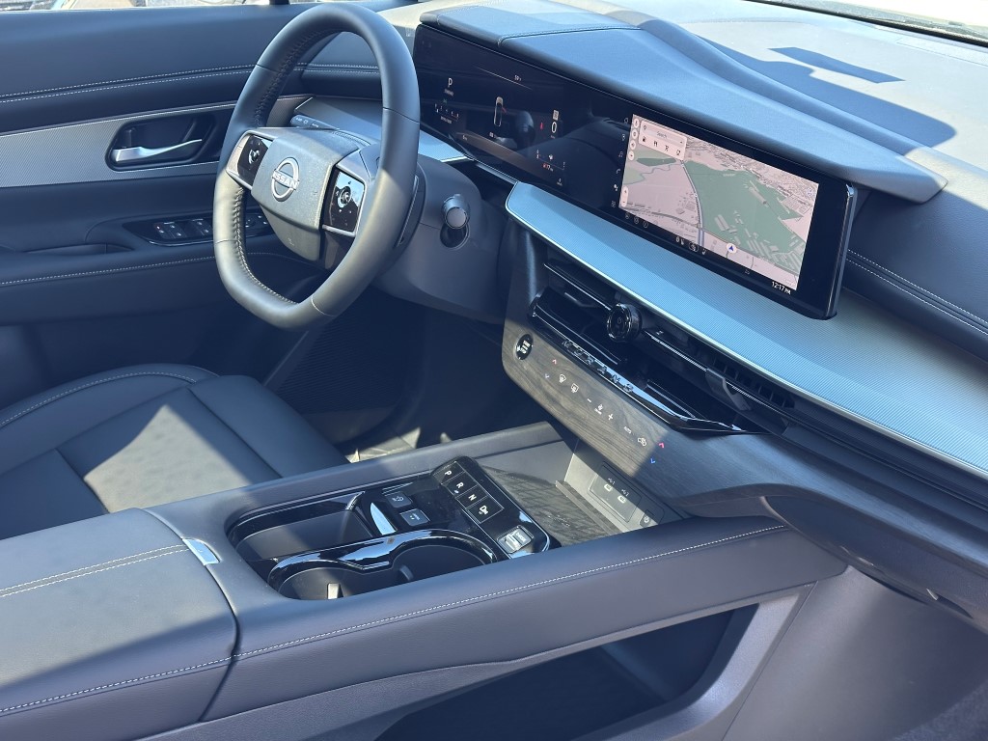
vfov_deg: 30.3
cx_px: 494
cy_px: 370
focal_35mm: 48
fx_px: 1370
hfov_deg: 39.7
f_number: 1.78
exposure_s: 1/172
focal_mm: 6.86
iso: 80
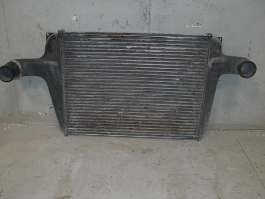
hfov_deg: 47.9
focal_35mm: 39
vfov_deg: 36.8
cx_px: 128
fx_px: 299
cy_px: 107
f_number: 2.8
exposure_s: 1/30
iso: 200
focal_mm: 6.3
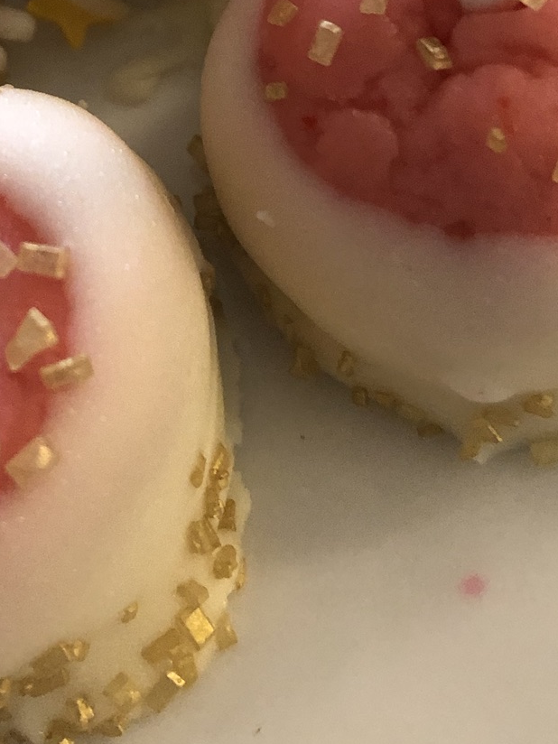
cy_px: -12
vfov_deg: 26.9
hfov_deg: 21.4
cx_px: 142
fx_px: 1462
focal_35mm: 68
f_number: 1.8
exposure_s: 1/15
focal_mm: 3.99
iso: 80
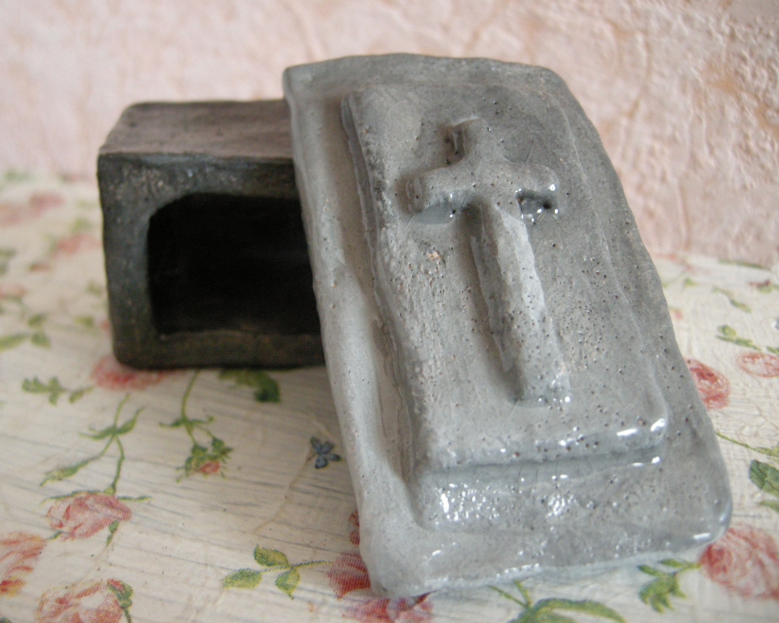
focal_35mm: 37
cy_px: 310
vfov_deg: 40.1
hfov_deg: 49.1
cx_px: 365
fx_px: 853
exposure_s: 1/49
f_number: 2.7
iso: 400
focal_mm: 7.5
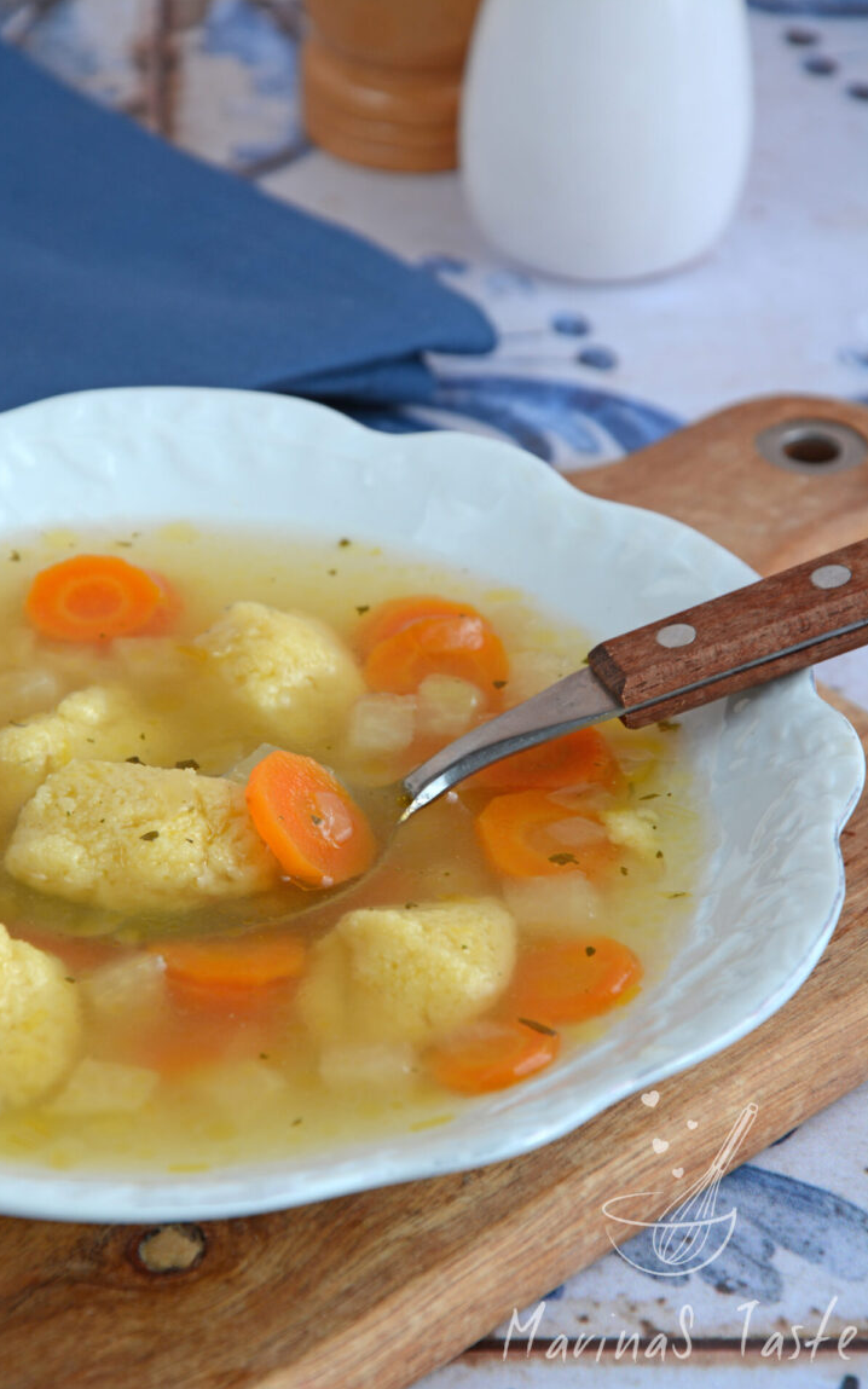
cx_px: 412
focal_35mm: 138
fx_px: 5224
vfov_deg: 15.1
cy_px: 694
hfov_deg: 9.5
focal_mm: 90
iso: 100
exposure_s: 2.5
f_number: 8
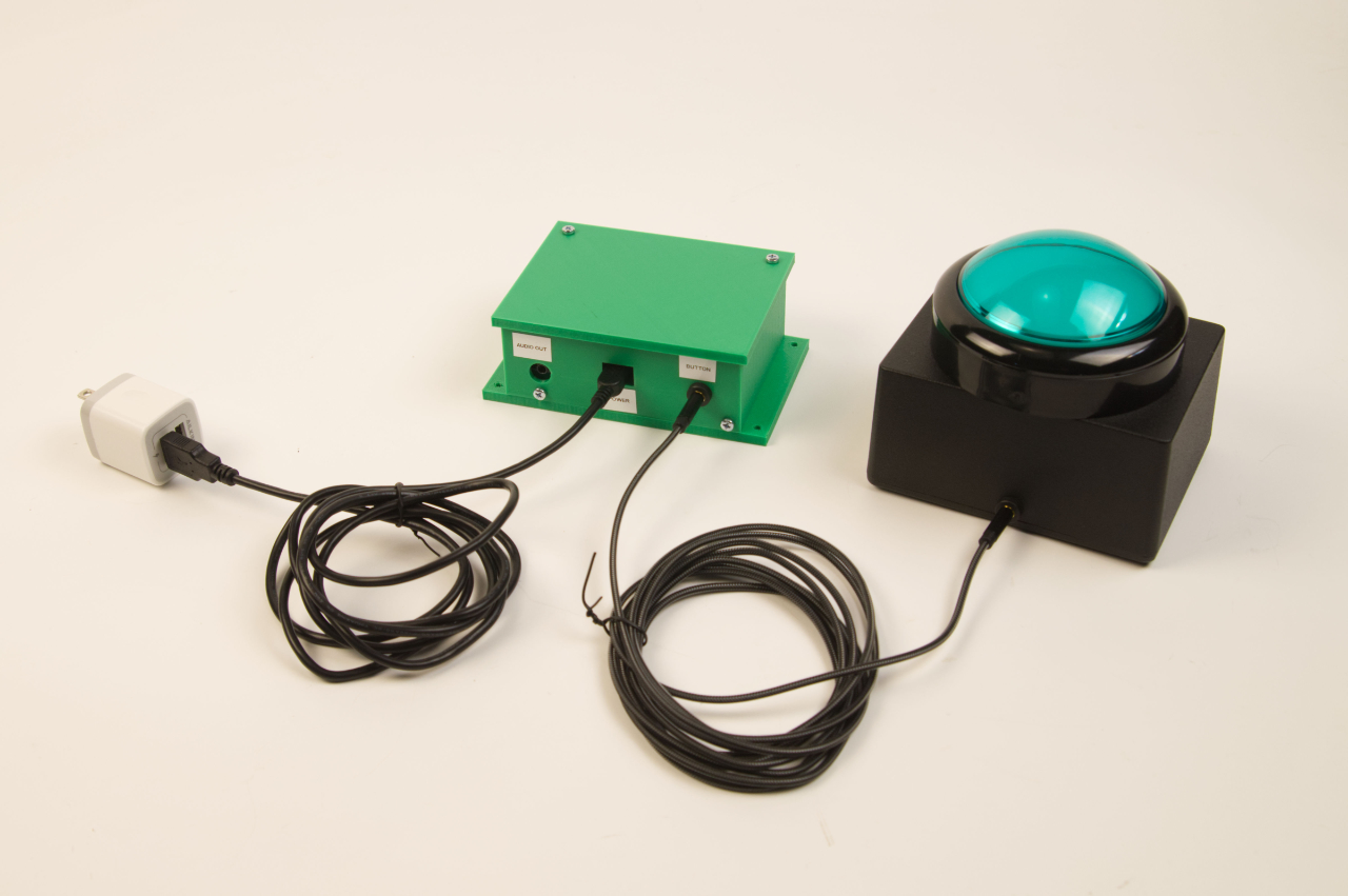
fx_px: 1571
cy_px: 448
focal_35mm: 42
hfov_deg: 46.4
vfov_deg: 31.8
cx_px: 674
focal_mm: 28
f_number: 6.3
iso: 200
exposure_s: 1/50
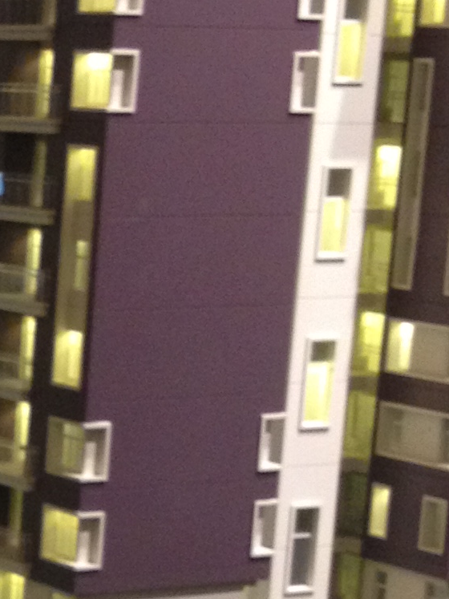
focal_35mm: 153
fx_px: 2647
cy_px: 616
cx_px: -396
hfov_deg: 9.2
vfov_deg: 12.7
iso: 160
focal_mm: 4.28
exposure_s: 1/20
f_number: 2.4
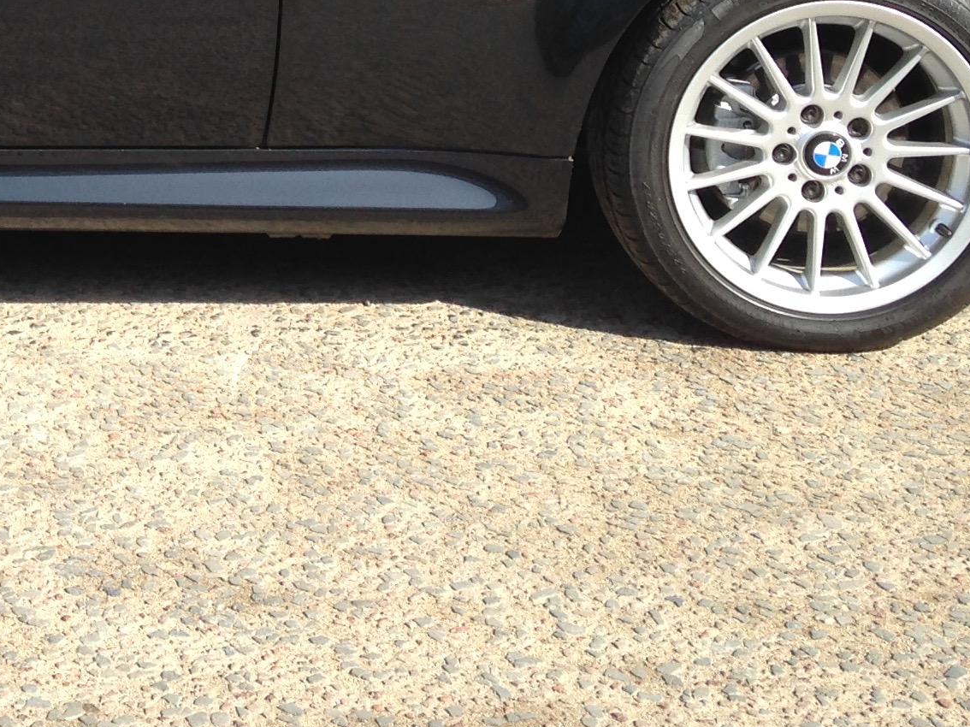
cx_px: -47
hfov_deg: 19.9
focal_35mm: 95
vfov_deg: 15.0
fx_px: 2662
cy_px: -146
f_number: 2.4
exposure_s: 1/531
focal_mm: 4.12
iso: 50
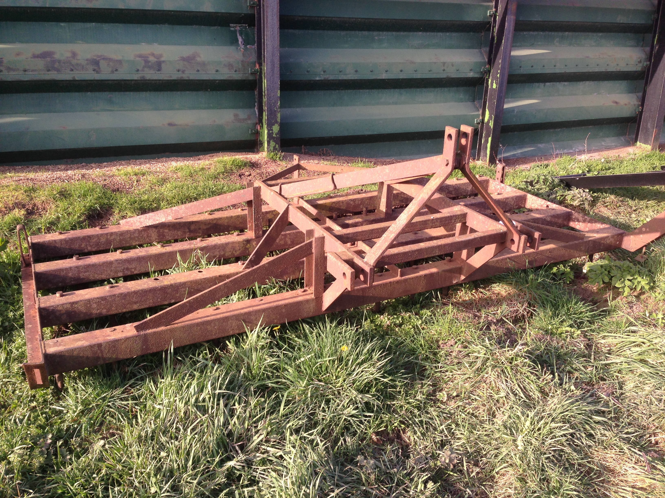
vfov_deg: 42.9
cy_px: 249
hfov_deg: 55.4
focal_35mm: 33
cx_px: 332
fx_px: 634
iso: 50
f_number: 2.4
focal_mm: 4.12
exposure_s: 1/270
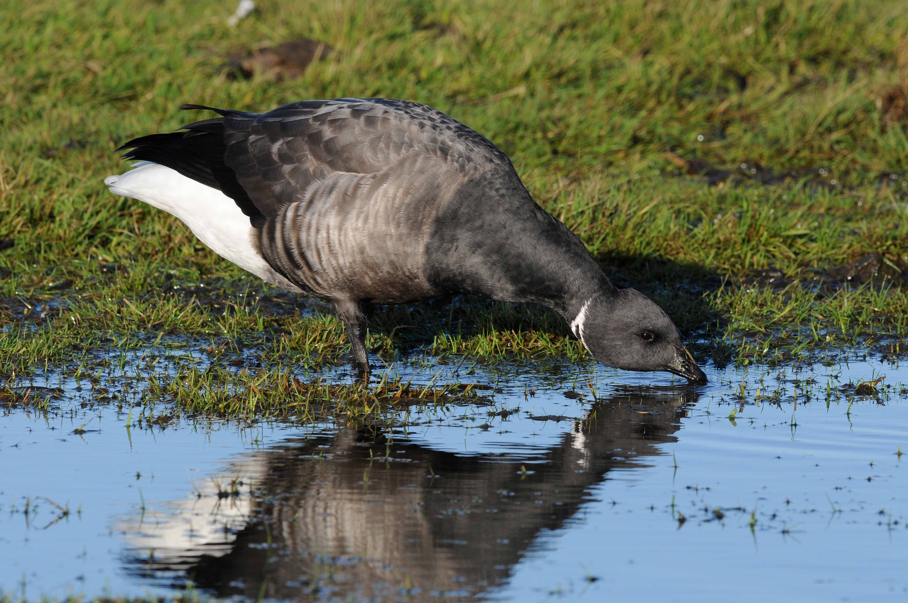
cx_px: 454
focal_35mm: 750
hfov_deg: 2.8
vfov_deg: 1.8
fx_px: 18893
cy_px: 302
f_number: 10
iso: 400
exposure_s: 1/500
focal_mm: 500
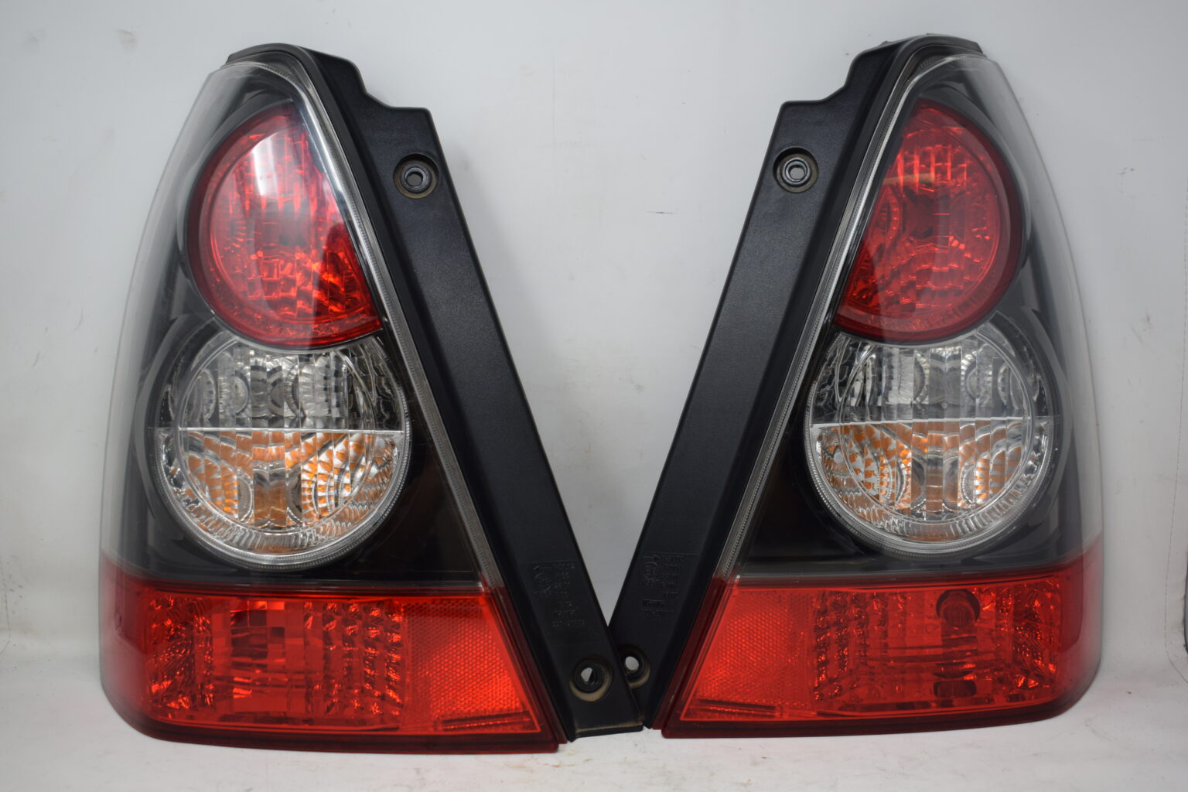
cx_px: 594
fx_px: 1435
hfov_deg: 45.0
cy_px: 396
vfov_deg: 30.8
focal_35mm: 44
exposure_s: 1/125
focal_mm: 29
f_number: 5.6
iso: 400
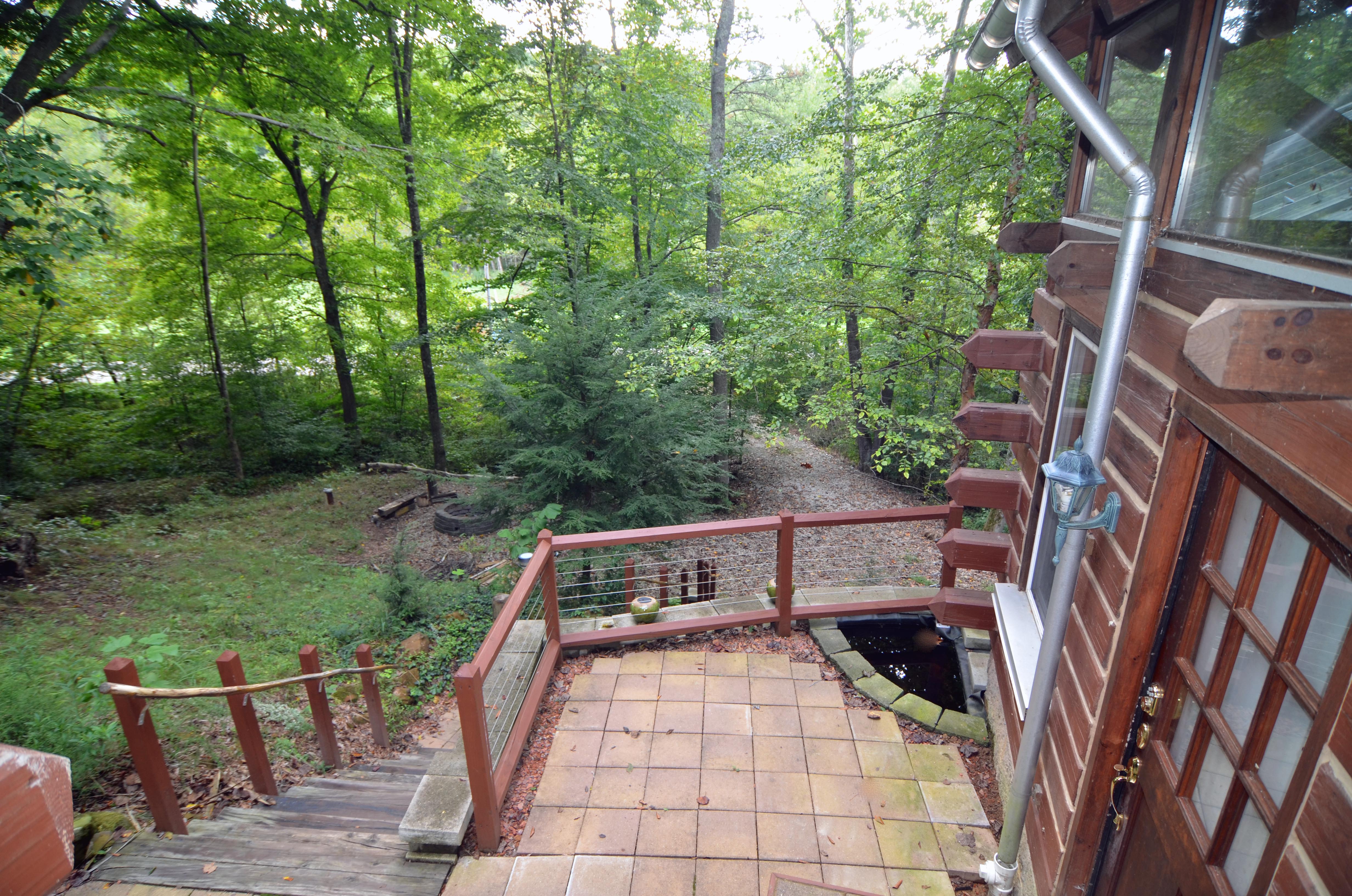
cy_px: 448
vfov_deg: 67.1
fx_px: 675
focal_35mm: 18
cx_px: 676
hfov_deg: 90.1
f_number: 4
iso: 320
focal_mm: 12
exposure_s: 1/60
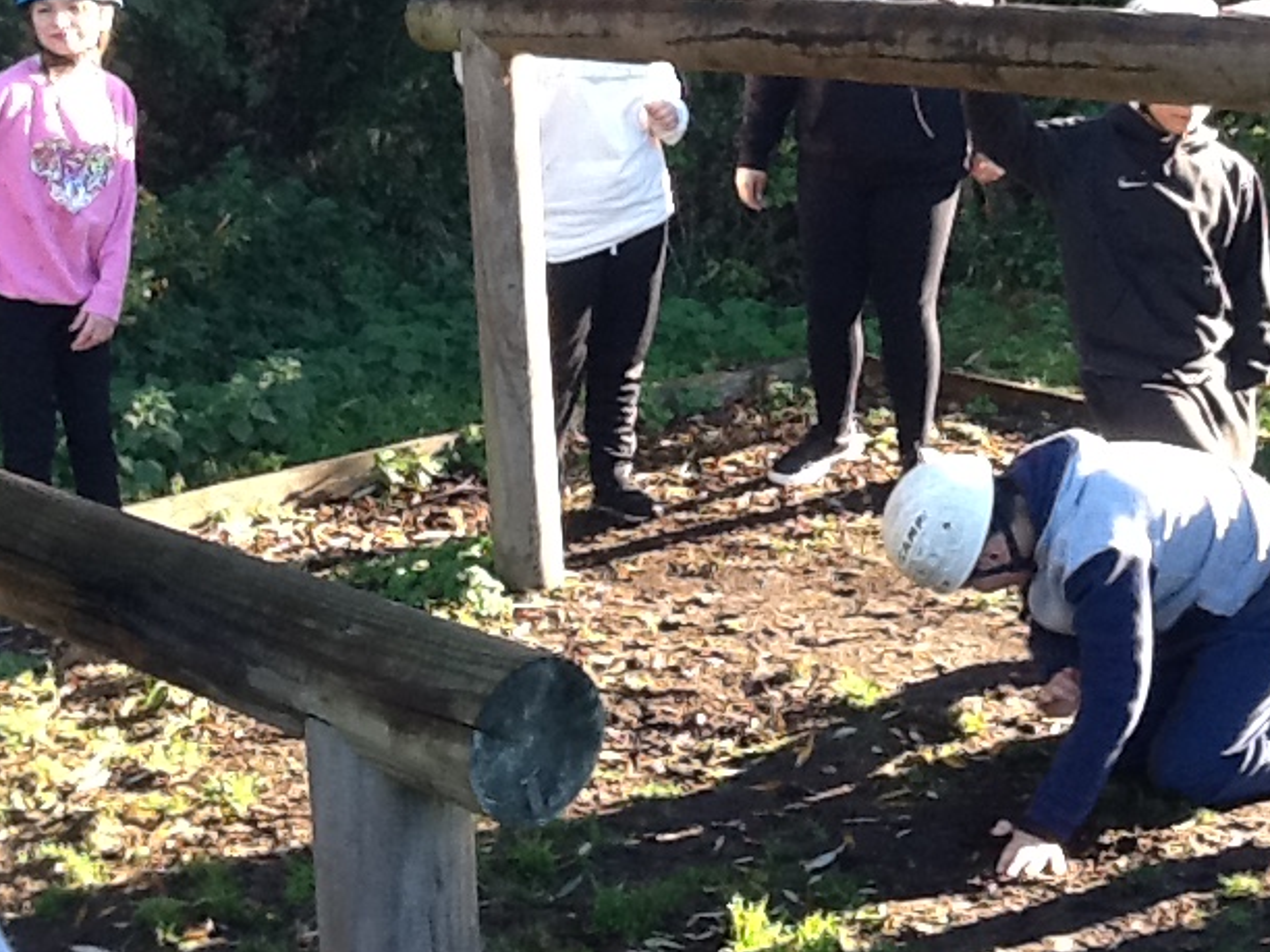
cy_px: 241
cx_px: 799
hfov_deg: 28.1
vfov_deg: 21.1
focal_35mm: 69
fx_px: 2531
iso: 64
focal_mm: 2.03
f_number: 2.4
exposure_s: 1/120
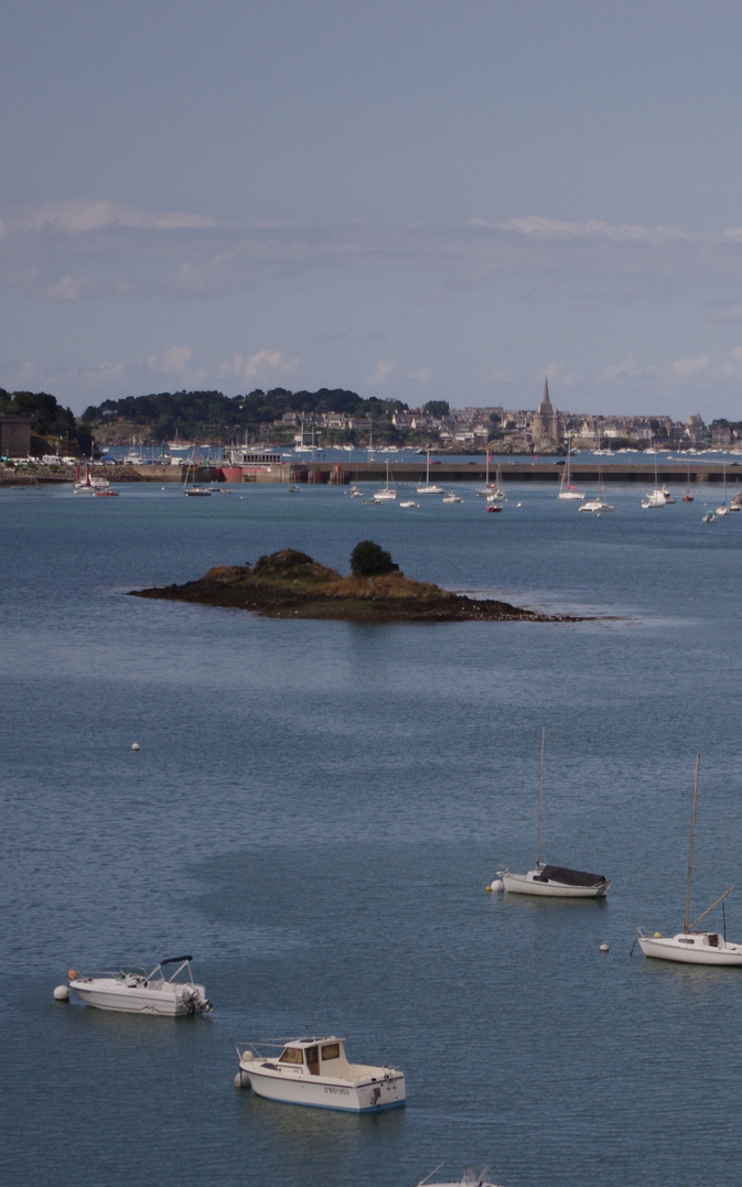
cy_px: 594
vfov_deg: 16.6
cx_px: 807
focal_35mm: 126
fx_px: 4077
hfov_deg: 10.3
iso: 400
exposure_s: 1/2500
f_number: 5.6
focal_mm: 55
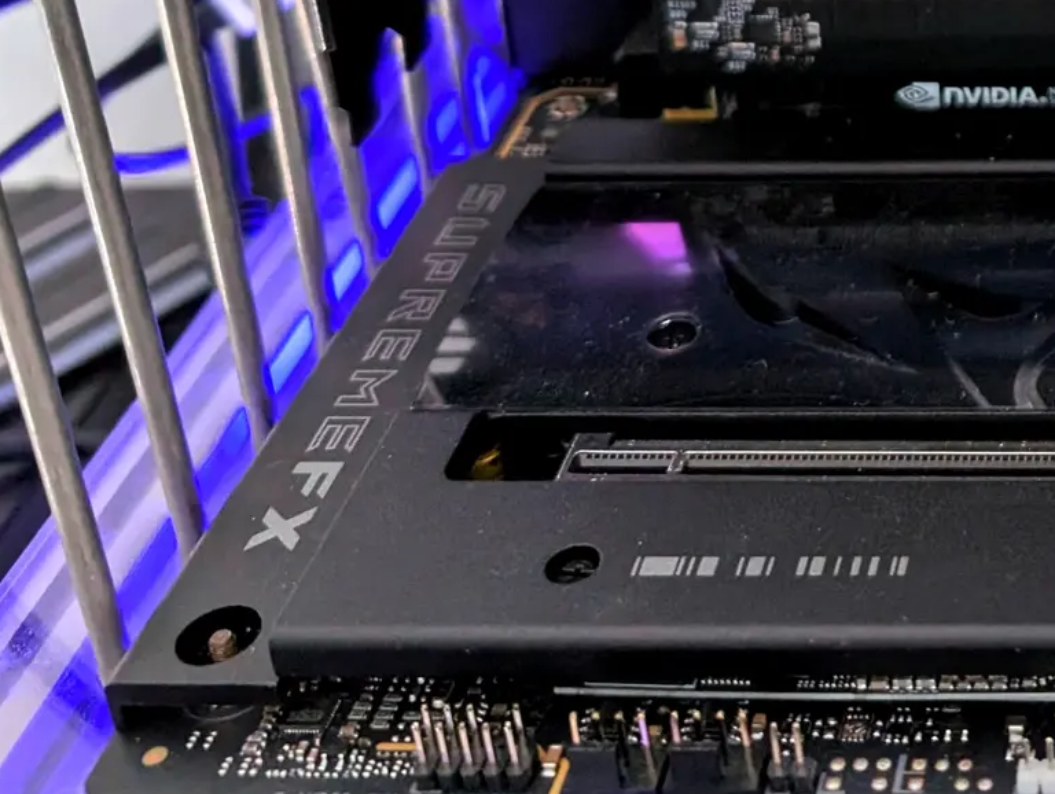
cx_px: 1305
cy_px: -184
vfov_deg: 22.4
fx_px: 1831
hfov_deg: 27.7
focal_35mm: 60
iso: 234
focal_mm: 6.9
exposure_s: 1/145
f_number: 1.68
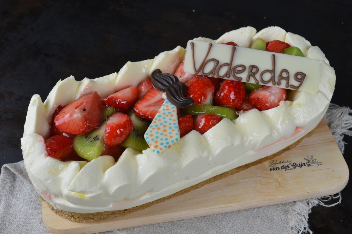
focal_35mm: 45
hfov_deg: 43.6
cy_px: 117
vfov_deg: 29.8
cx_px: 176
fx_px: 440
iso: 100
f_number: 9
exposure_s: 1/5
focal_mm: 30
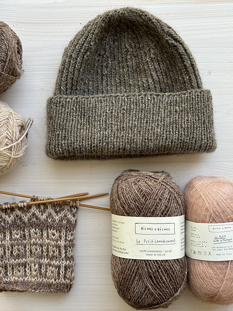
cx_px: 116
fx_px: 467
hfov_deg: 28.0
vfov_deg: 36.8
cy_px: 156
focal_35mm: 52
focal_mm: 5.96
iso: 40
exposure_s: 1/138
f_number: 1.6
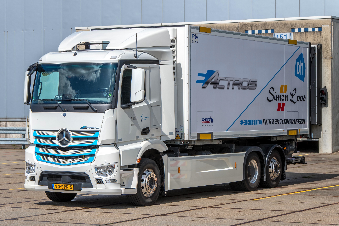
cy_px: 113
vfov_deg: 12.5
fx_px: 1036
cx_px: 170
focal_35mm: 110
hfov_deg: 18.6
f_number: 7.1
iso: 100
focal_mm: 110
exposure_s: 1/400
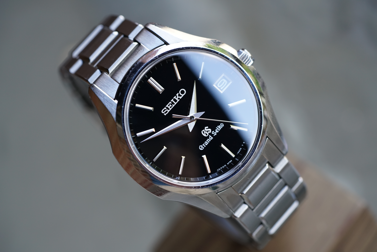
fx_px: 943
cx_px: 188
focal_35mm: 90
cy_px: 126
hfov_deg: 22.6
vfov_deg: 15.2
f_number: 5
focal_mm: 90
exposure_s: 1/100
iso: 800
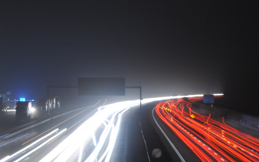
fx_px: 2153
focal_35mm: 305
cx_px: 148
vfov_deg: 4.3
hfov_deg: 6.9
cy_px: 119
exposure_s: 30
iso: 100
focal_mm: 66
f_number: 22
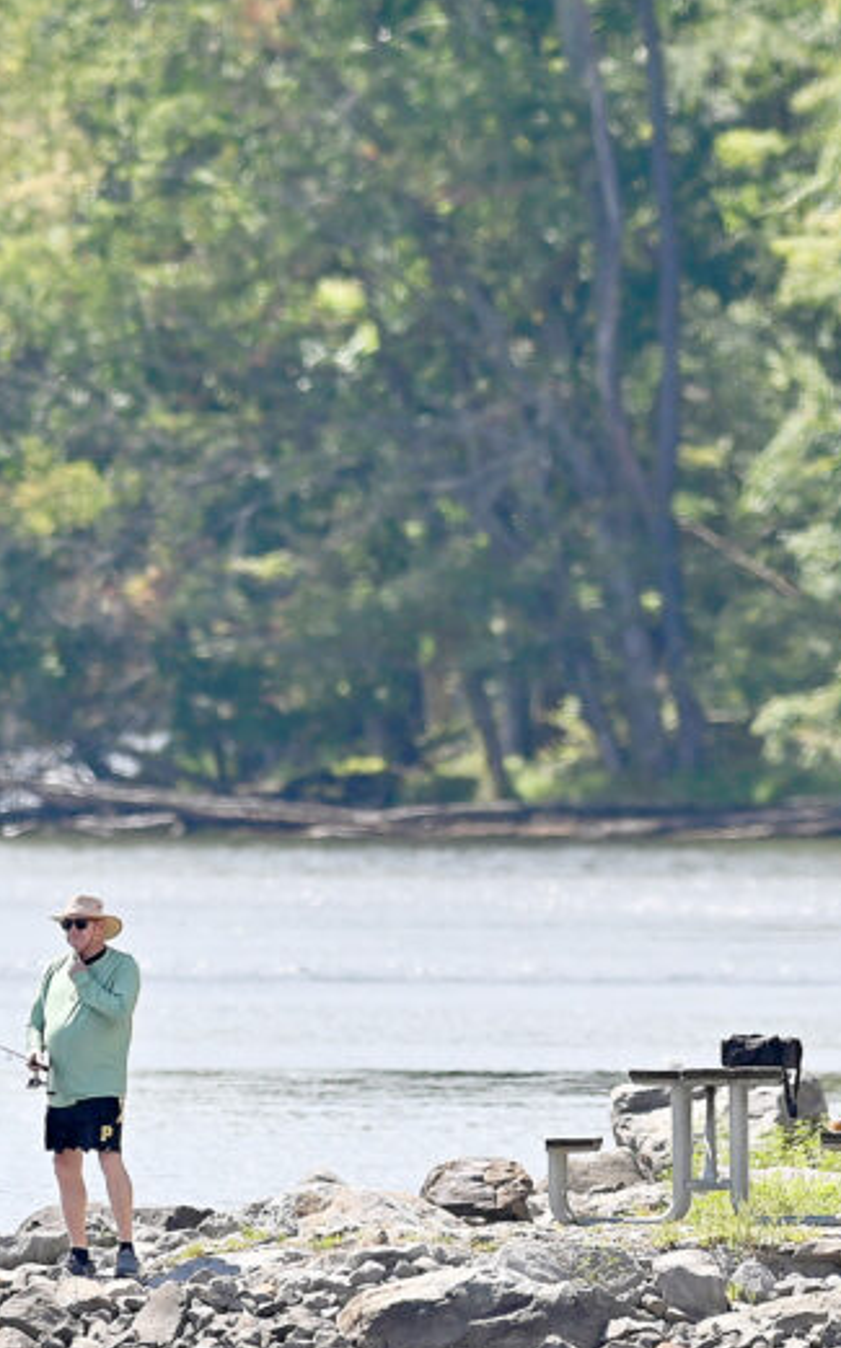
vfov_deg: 1.6
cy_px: 881
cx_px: 419
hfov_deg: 1.0
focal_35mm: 1292
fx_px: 47446
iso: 100
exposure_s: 1/800
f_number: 7.1
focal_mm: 400
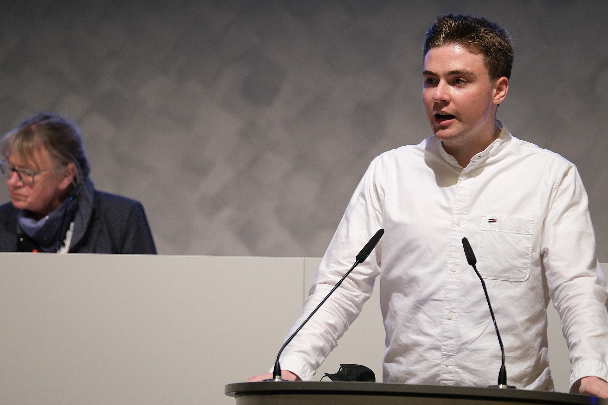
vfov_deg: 4.9
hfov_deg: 7.3
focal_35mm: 282
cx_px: 304
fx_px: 4762
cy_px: 202
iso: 800
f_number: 4
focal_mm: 188.2
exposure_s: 1/60
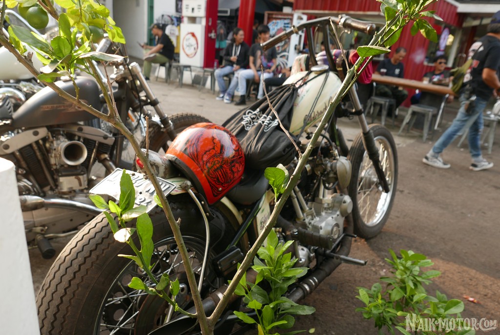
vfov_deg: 53.2
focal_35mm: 24
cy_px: 168
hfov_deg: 73.7
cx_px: 250
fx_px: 334
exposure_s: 1/160
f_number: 2.8
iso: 200
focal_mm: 10.9
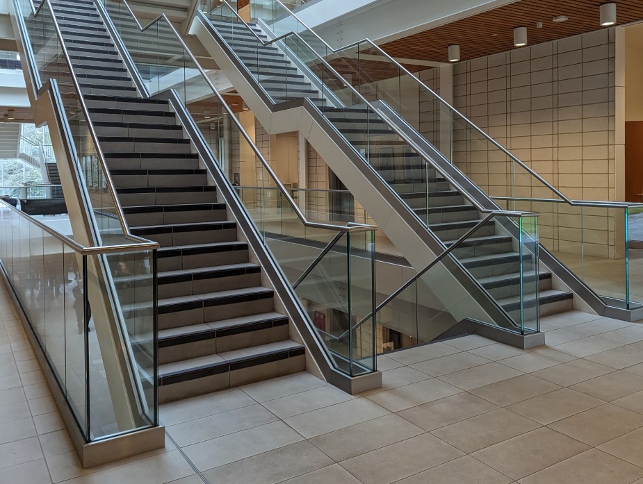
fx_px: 577
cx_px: 331
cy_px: 185
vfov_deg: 45.2
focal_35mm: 31
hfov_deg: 58.3
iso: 381
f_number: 1.85
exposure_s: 1/444
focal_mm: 6.81
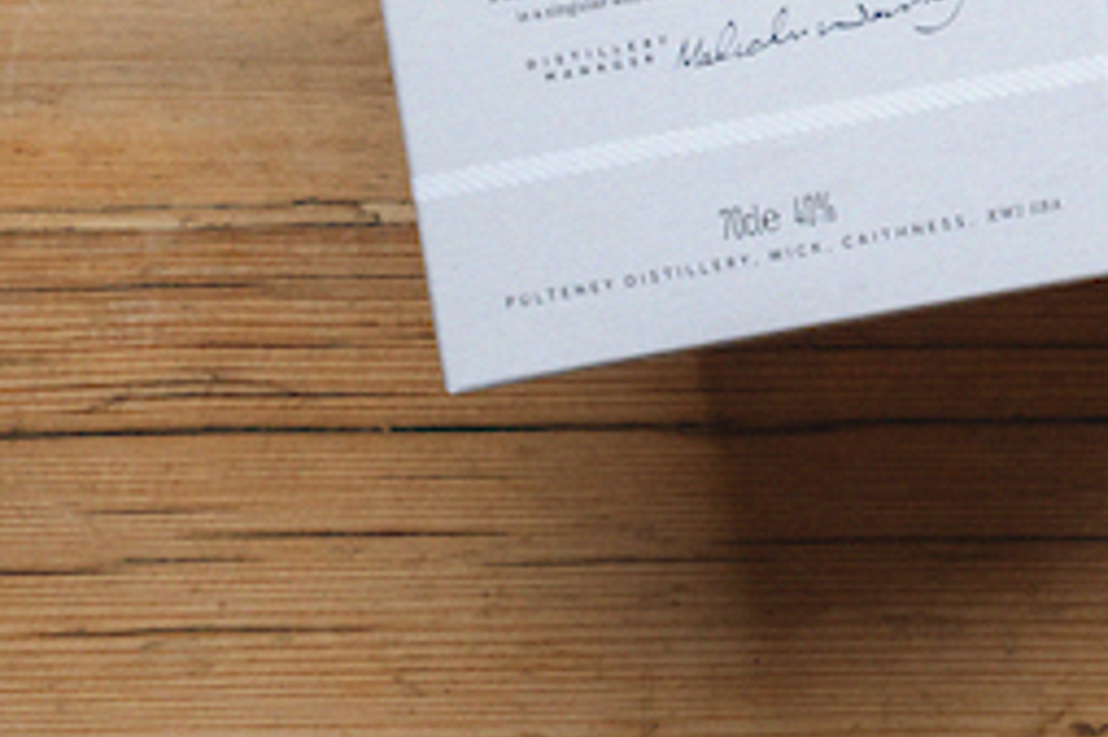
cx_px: 2543
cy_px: -698
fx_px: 5229
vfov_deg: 7.7
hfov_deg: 10.6
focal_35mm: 170
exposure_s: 1/160
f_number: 7.1
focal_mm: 36
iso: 640
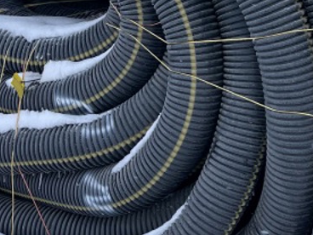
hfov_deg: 22.4
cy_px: 22
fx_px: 787
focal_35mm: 87
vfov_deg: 16.7
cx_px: 208
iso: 32
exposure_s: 1/1140
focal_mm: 5.1
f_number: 1.6
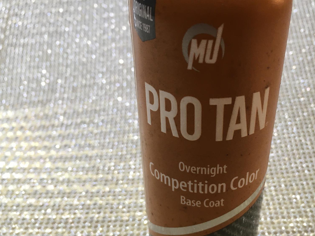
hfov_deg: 47.5
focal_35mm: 39
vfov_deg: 36.8
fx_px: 355
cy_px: 128
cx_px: 194
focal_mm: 4.15
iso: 50
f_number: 2.2
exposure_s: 1/33
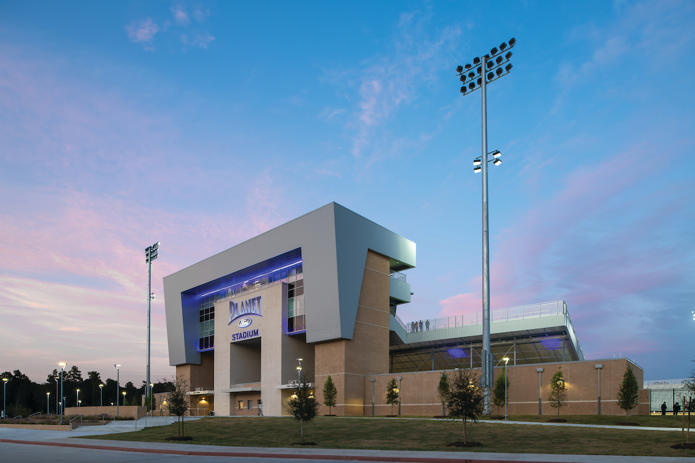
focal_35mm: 24
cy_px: 232
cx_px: 348
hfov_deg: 73.7
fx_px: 463
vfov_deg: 53.1
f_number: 9.5
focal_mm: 24
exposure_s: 1/2.5
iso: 64
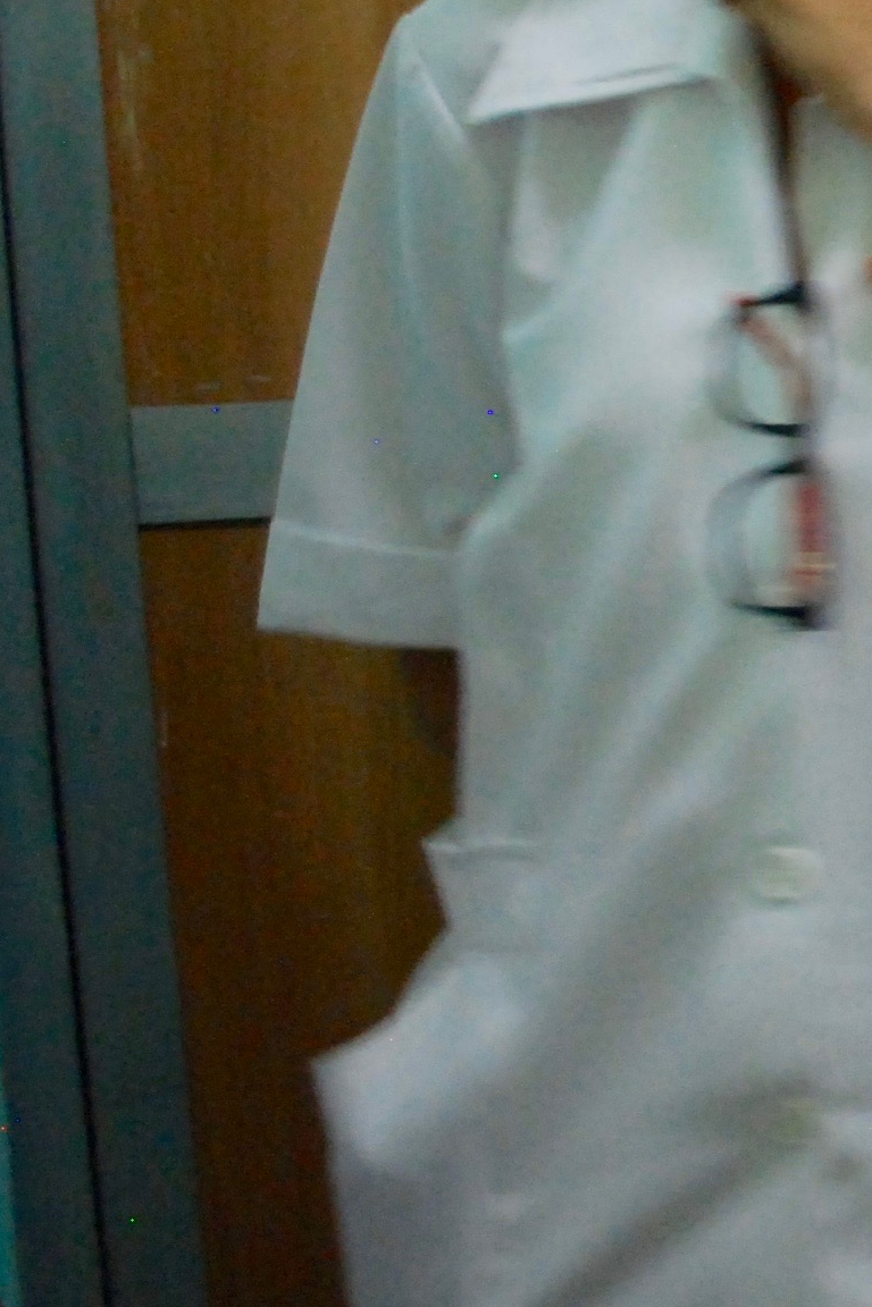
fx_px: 3669
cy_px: 306
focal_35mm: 101
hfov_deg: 11.2
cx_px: 2130
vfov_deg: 20.0
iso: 1000
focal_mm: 20
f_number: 3.8
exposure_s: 1/30
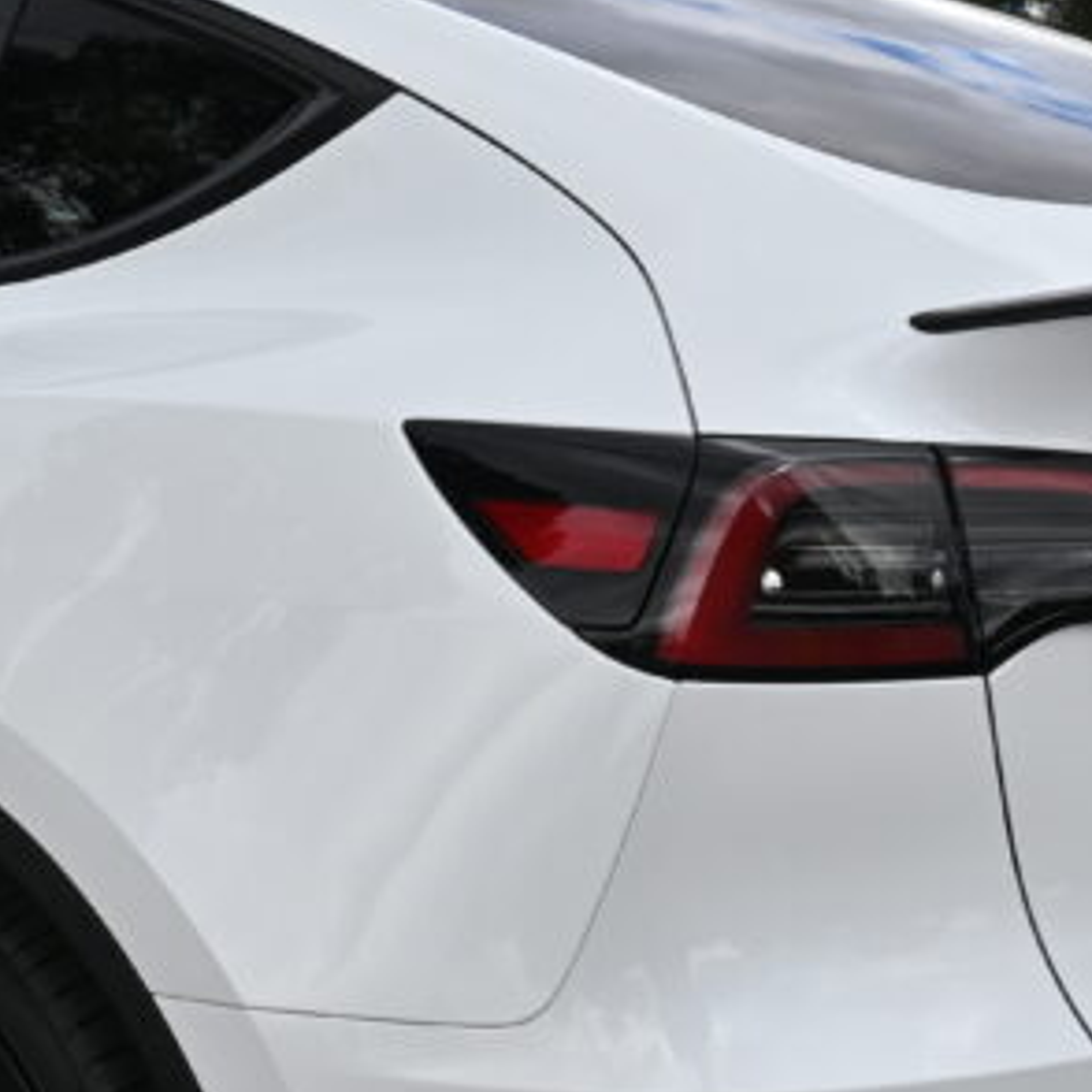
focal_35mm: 71
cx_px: 286
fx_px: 2534
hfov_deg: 24.1
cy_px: 864
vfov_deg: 24.0
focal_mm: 16
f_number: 6.3
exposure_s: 1/250
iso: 100
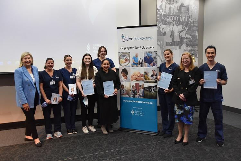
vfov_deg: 40.0
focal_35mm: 33
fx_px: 221
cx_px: 120
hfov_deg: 57.2
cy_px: 80
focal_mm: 22
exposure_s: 1/60
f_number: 4
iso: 1250
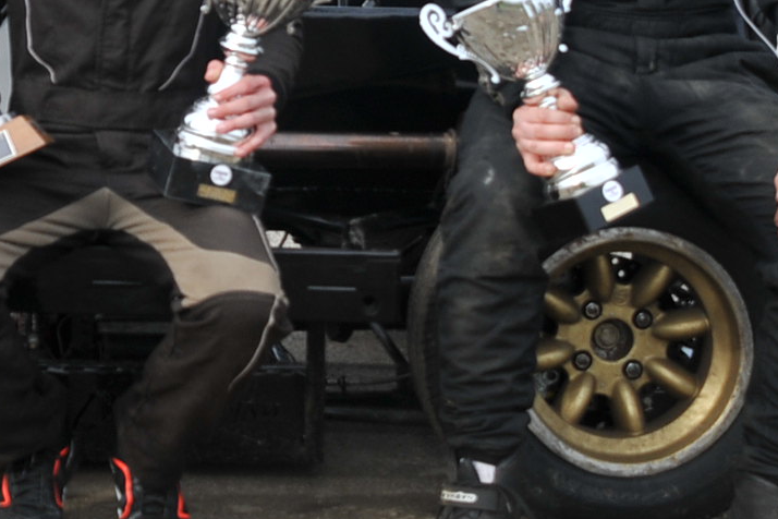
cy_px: -62
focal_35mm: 108
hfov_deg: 18.5
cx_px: 24
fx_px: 2334
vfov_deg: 12.4
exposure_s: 1/500
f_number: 5.6
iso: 200
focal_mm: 24
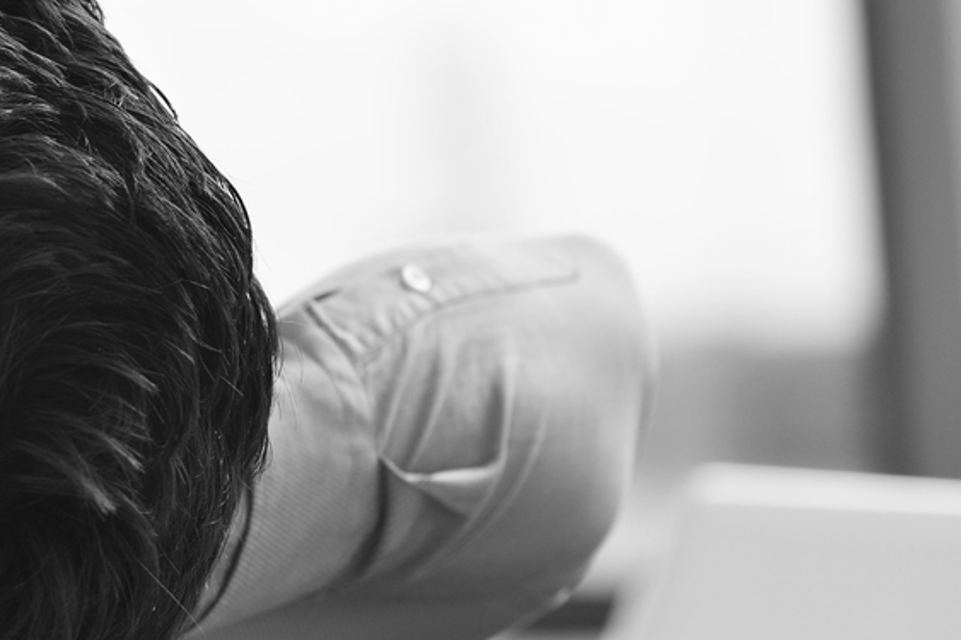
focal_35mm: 290
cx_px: -645
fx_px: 7739
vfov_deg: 4.7
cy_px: 684
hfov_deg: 7.0
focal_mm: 85
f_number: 3.2
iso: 100
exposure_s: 1/160
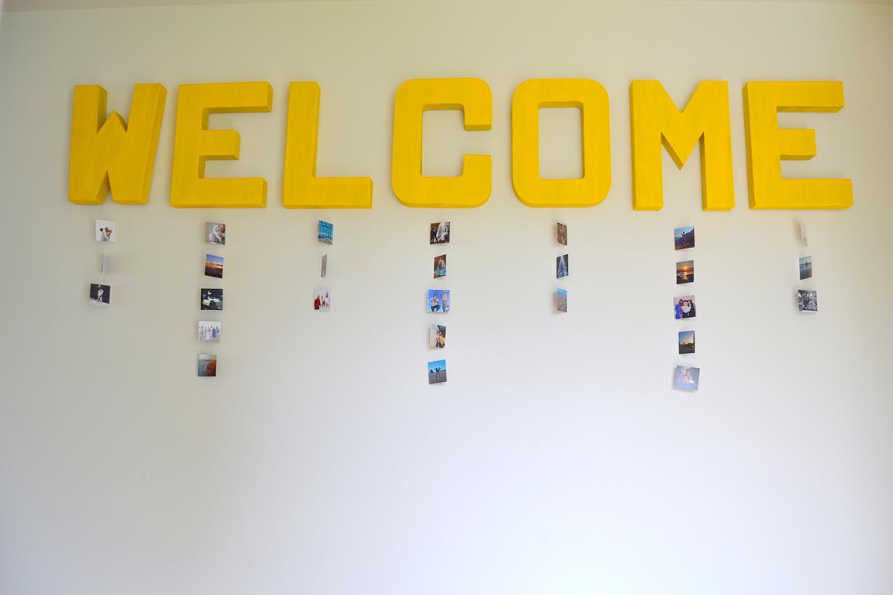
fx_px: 670
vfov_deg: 47.9
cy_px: 298
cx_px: 446
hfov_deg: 67.4
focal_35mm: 27
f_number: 4.5
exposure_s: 1/50
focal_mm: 18
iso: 100
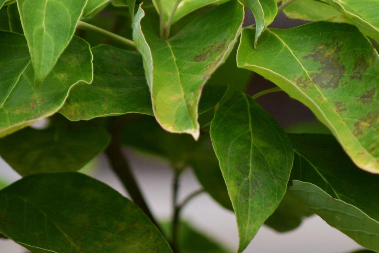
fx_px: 6318
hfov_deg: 3.4
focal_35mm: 600
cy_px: 32
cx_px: 219
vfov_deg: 2.3
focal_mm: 200
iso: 400
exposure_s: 1/400
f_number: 5.6
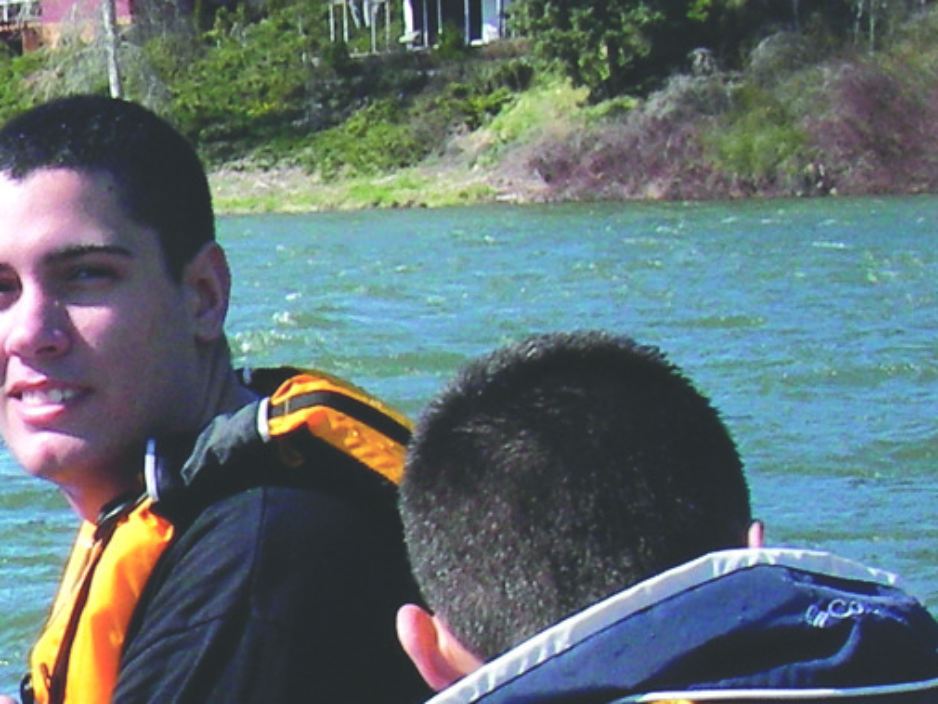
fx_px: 3469
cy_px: 688
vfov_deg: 11.5
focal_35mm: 128
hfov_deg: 14.2
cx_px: -544
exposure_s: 1/125
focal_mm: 6.3
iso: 50
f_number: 6.6
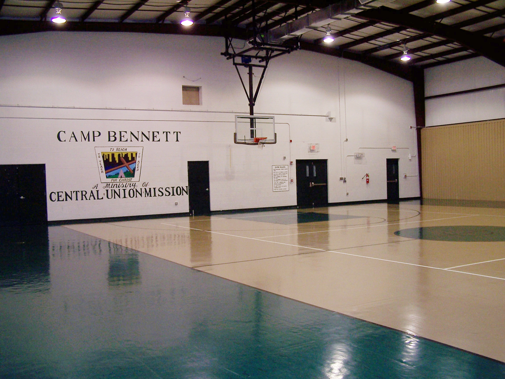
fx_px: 554
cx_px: 252
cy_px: 190
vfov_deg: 37.7
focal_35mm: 38
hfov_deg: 49.0
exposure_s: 1/60
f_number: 2.8
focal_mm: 6.3
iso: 80
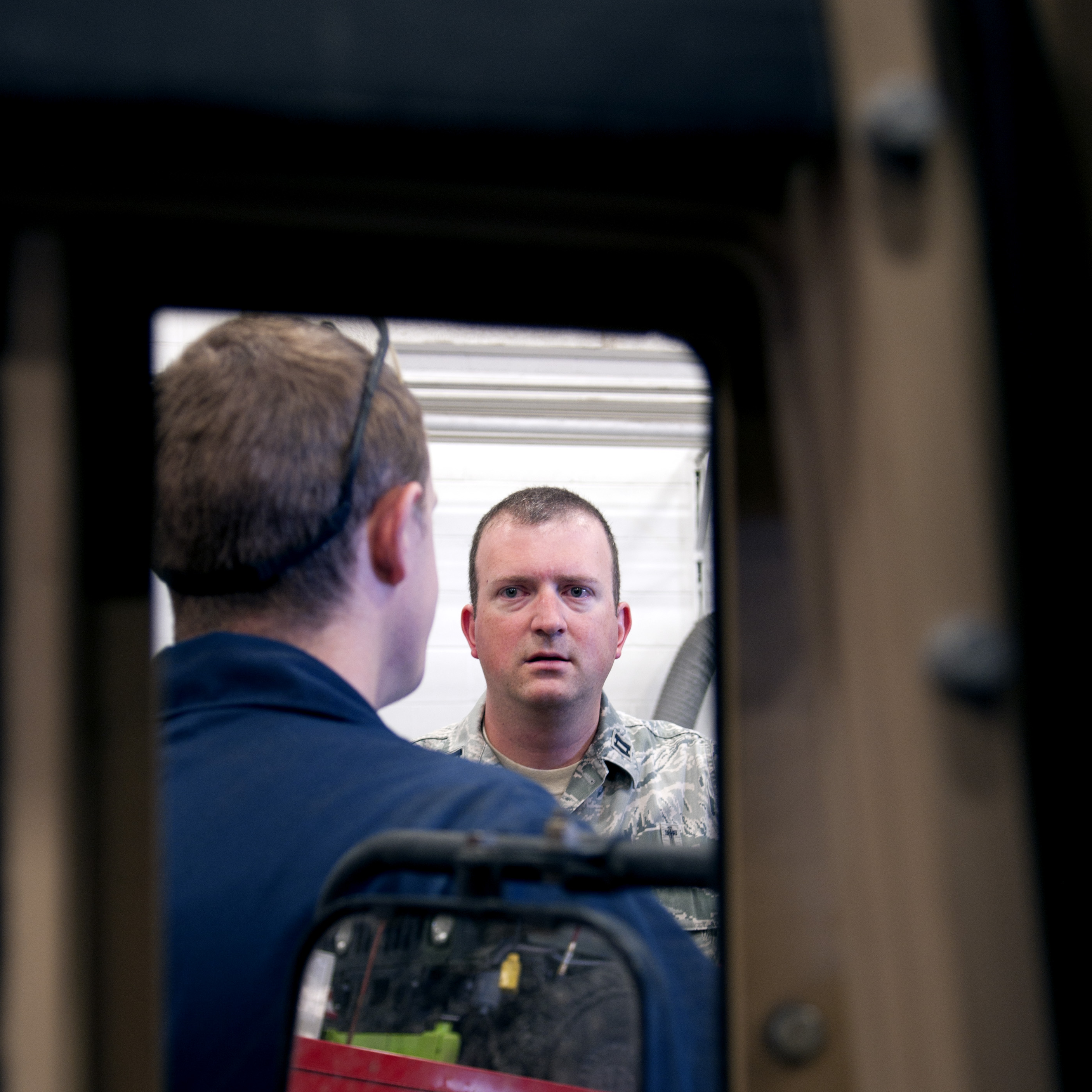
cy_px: 751
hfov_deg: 37.8
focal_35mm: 45
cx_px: 542
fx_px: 1593
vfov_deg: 37.3
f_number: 2.8
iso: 200
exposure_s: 1/25
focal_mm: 23
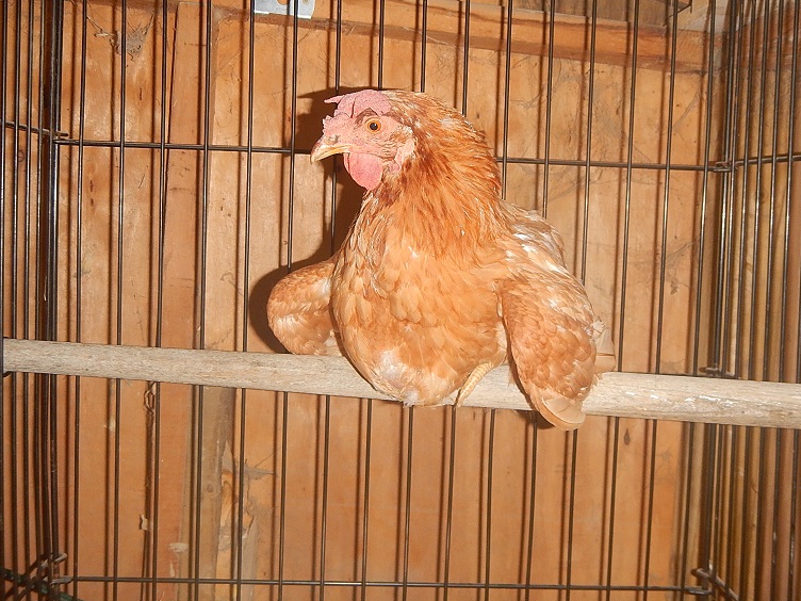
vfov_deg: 29.1
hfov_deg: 38.2
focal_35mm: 50
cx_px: 425
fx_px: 1157
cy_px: 283
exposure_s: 1/30
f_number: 4.1
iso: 200
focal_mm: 8.4
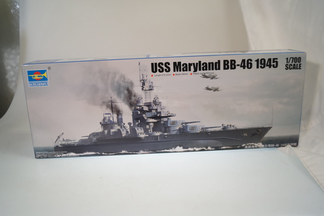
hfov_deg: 58.7
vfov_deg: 41.1
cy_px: 110
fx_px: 288
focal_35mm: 32
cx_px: 161
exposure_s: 1/160
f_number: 4
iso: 400
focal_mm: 20
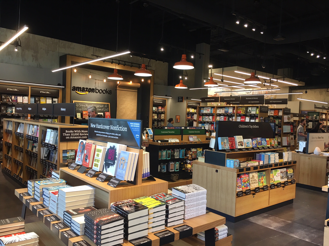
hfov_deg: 61.7
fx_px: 276
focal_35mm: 29
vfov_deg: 48.2
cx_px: 164
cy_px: 123
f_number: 2.2
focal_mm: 4.15
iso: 25
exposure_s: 1/15
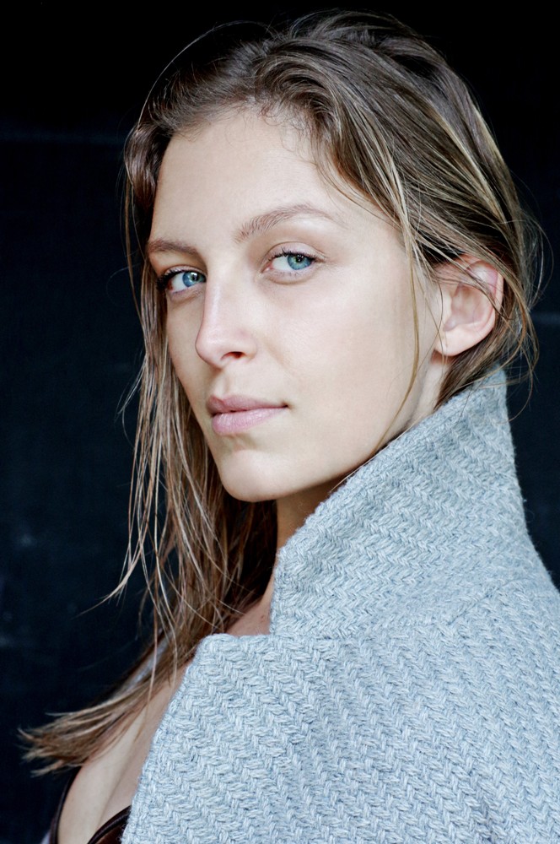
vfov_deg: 21.1
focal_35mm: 97
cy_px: 422
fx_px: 2269
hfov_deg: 14.1
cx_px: 280
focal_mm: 65
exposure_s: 1/160
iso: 800
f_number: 6.3
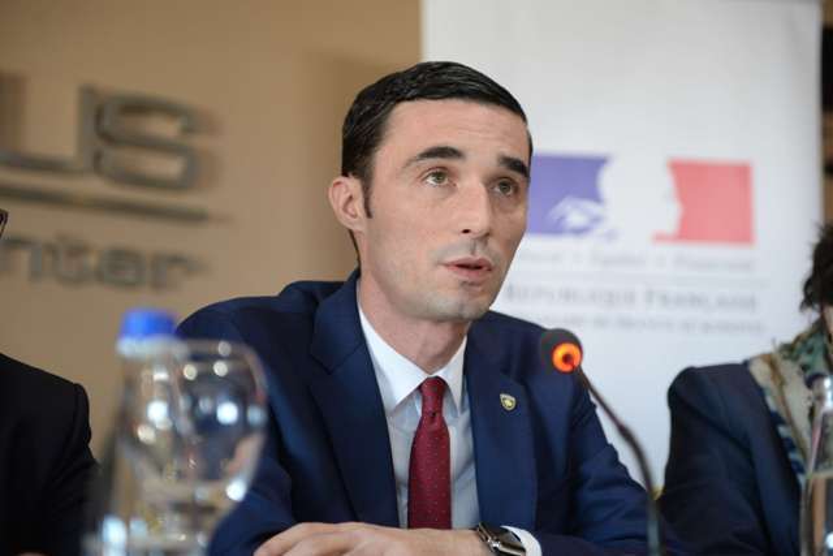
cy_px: 278
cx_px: 416
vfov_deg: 19.5
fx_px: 1620
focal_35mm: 70
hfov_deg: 28.8
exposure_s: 1/125
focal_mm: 70
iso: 2500
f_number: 2.8
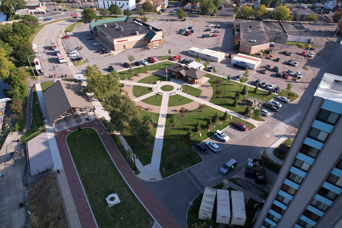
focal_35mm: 22
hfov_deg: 78.6
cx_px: 171
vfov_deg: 57.2
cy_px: 114
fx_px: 209
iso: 100
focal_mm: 8.38
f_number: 2.8
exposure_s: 1/100
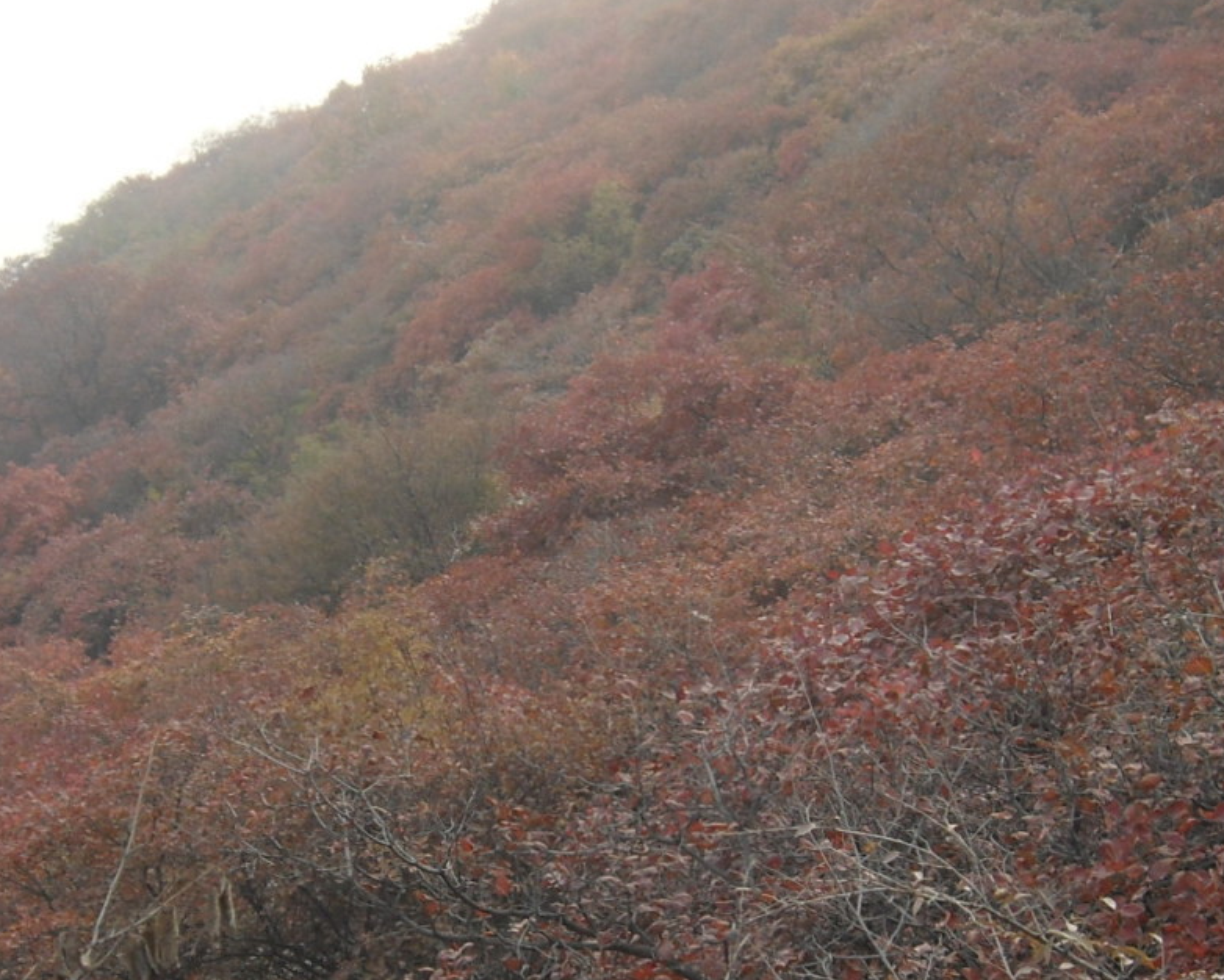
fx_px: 3334
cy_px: 568
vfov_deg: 16.7
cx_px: 617
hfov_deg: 20.8
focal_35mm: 92
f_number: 4.1
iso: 80
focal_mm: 6.5
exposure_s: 1/90
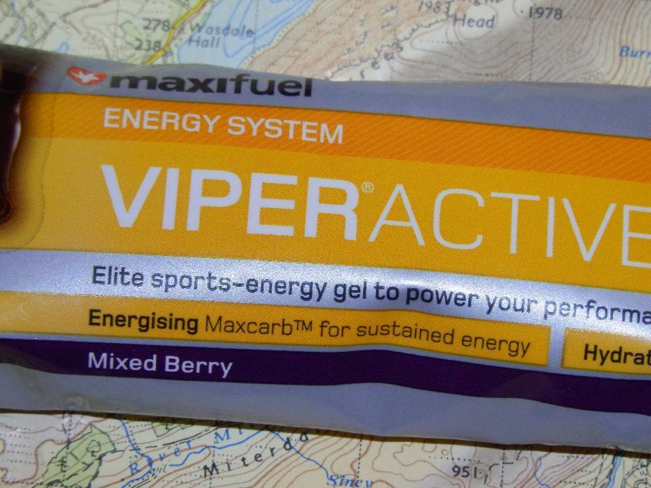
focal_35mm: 185
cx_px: 326
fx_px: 3479
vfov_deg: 8.0
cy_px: 244
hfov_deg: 10.7
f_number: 5.8
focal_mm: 33.2
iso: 800
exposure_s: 1/60
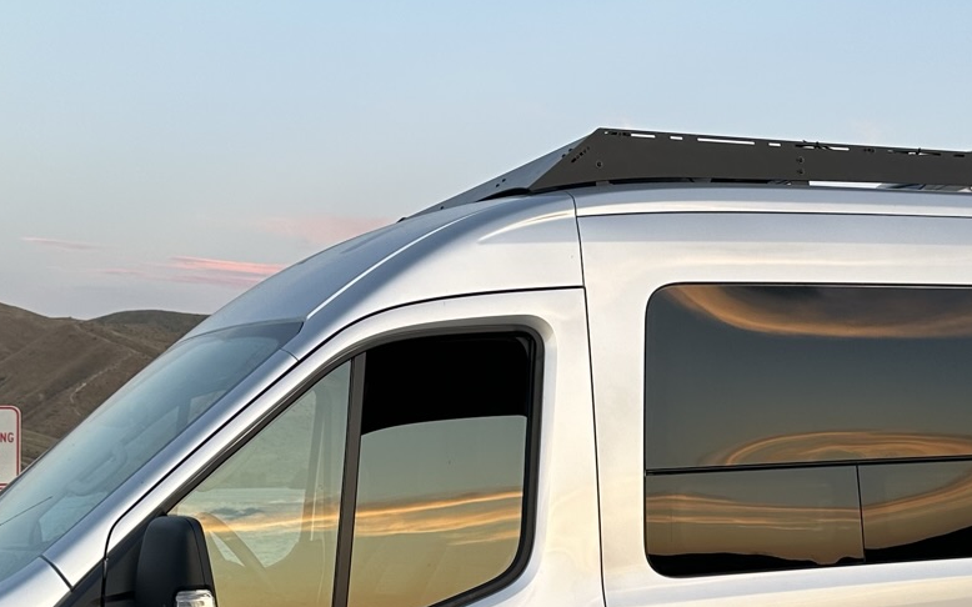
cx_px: 586
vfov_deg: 19.3
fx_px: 1775
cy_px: 412
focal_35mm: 67
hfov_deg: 30.5
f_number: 1.78
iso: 80
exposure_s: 1/121
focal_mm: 6.86
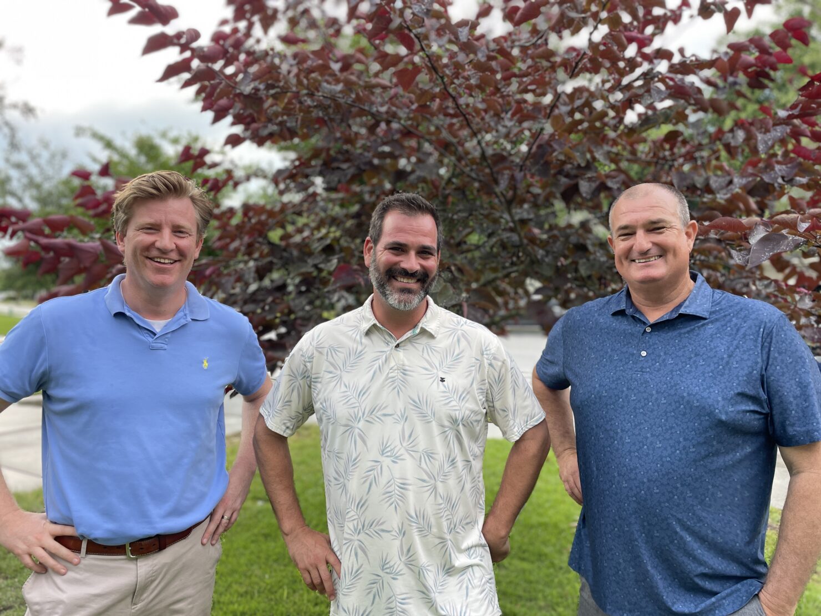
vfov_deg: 53.1
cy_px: 308
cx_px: 410
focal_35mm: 26
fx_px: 617
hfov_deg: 67.3
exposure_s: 1/378
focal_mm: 4.2
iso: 50
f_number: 1.6
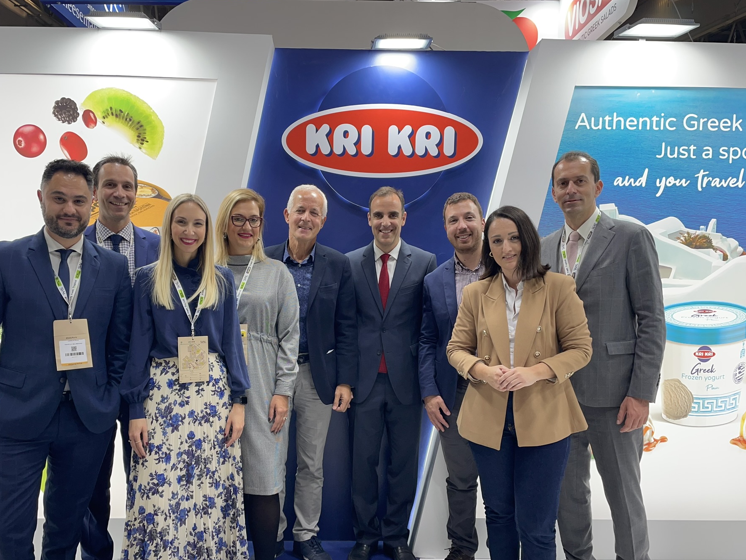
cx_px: 325
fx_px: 646
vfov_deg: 46.7
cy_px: 319
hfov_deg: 59.8
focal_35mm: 30
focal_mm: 4.2
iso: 32
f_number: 1.6
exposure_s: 1/113
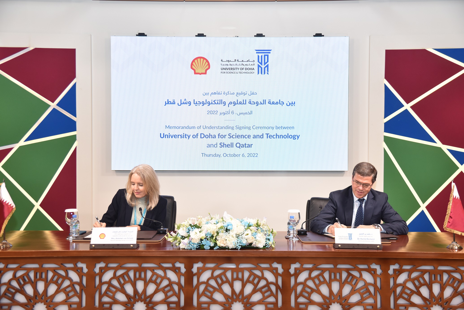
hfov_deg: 50.7
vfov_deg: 35.1
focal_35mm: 38
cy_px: 155
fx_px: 490
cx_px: 232
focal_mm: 38
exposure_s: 1/250
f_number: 4
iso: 1000
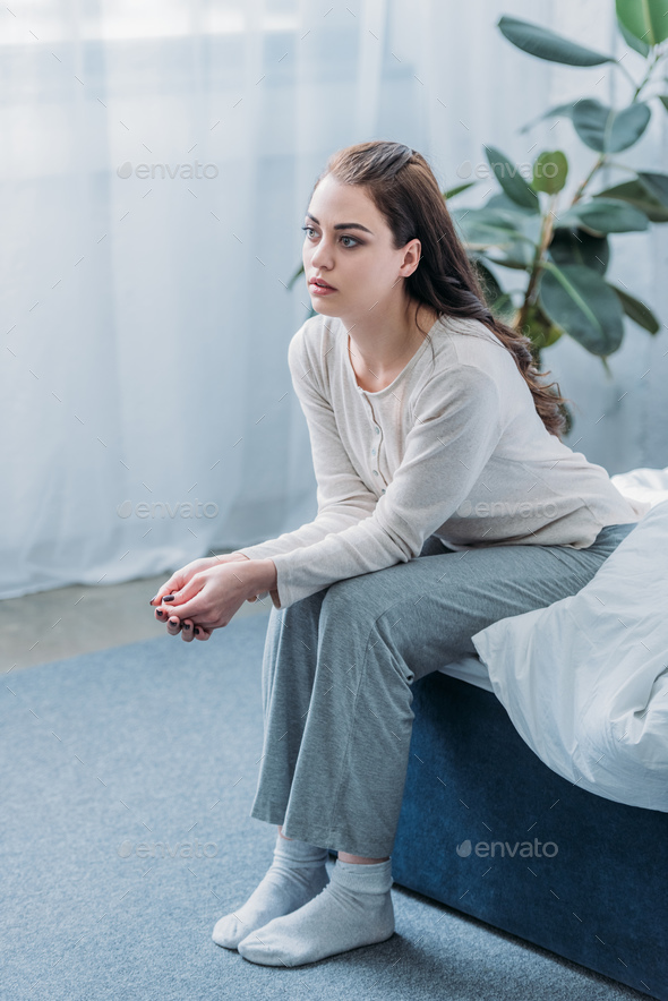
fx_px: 2837
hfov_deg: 13.4
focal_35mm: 102
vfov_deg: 20.0
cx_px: 334
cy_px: 500
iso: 400
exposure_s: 1/200
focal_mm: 102
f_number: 3.2
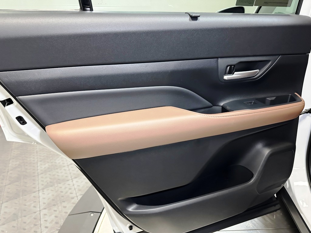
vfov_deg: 56.8
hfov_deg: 71.6
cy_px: 116
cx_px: 156
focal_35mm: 24
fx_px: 216
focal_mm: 6.86
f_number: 1.78
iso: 800
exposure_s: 1/40
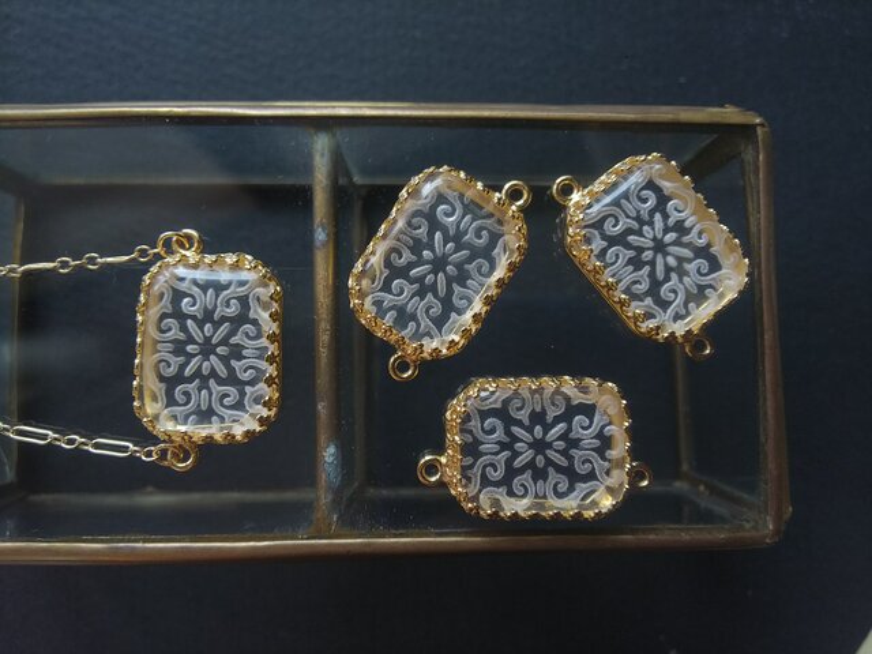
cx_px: 436
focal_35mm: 22
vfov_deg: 61.1
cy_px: 327
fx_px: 554
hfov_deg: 76.4
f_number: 1.94
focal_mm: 3.4
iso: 64
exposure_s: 1/120
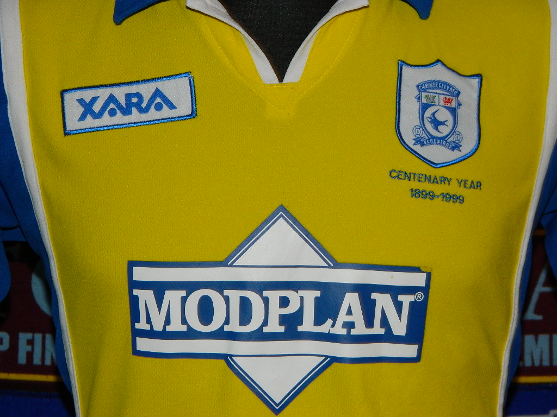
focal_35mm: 103
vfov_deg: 14.4
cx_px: 278
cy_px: 208
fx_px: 1657
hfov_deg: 19.1
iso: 200
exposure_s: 1/60
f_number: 4.5
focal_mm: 18.6
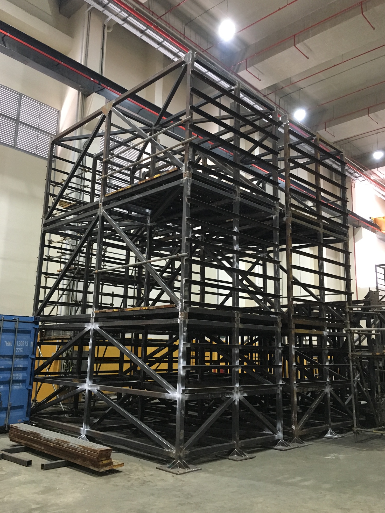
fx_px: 445
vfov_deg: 60.0
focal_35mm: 30
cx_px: 193
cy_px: 252
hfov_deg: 46.8
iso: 200
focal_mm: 4.15
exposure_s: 1/17
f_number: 2.2
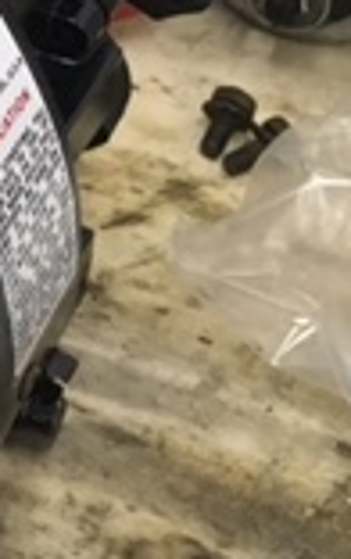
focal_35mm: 126
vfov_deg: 15.8
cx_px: -501
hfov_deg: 9.3
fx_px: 1921
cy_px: -147
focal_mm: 4.15
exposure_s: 1/30
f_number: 2.2
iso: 160
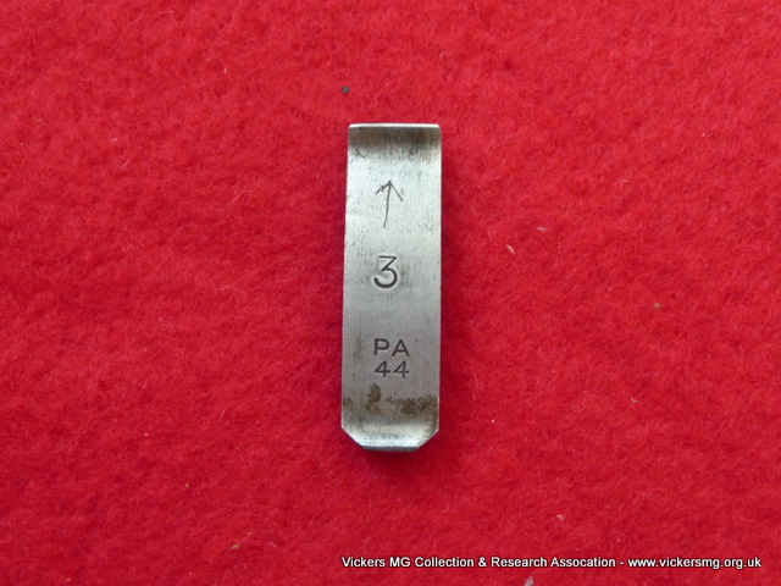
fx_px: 1083
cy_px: 293
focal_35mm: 48
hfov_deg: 39.7
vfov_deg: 30.3
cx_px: 390
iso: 400
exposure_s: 1/8
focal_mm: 8
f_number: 4.2
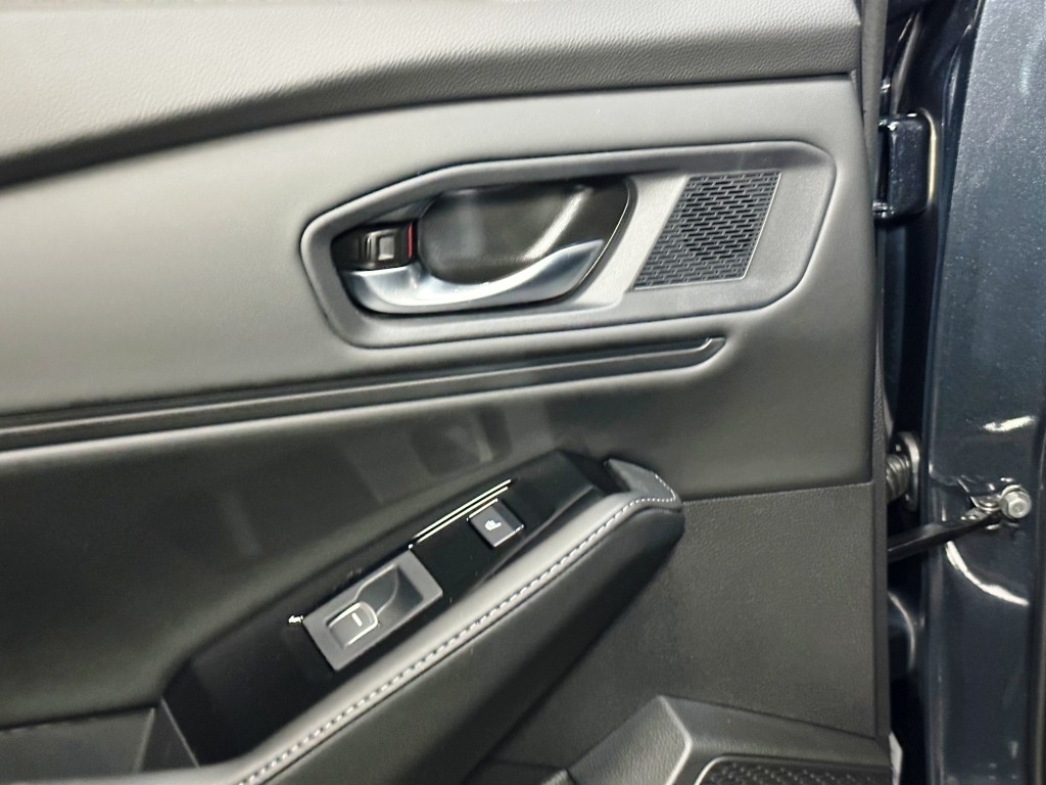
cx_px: 523
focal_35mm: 48
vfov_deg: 30.3
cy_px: 392
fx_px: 1450
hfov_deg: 39.7
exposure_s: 1/24
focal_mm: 6.86
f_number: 1.78
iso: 640
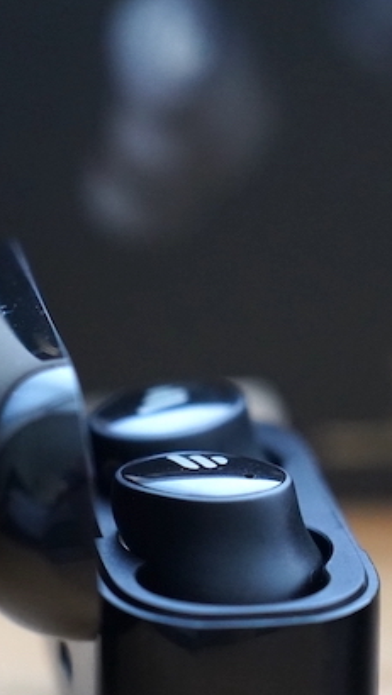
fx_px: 4946
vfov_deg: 8.0
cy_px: 506
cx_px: 144
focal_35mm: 268
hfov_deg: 4.5
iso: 5000
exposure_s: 1/80
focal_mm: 105
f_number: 4
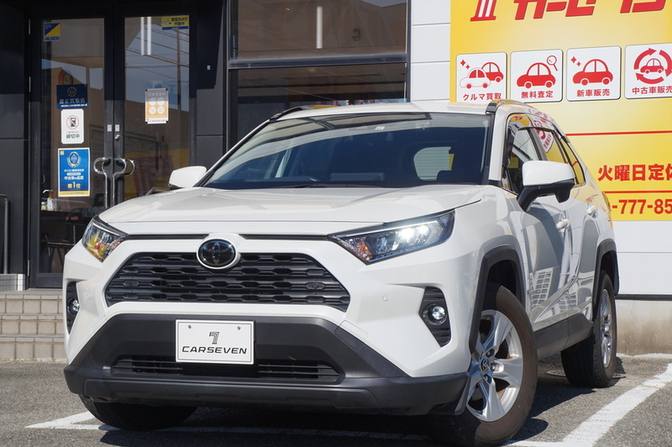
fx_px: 1399
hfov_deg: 27.0
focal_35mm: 75
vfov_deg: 18.2
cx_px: 336
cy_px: 224
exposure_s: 1/250
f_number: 11
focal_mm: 50
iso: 100
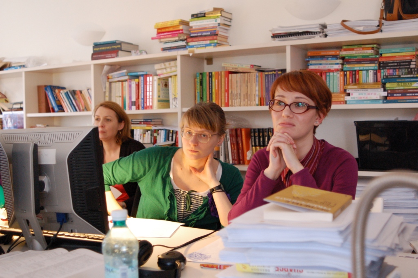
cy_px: 139
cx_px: 209
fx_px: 487
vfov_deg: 31.8
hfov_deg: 46.4
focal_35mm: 42
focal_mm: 28
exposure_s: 1/50
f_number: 4
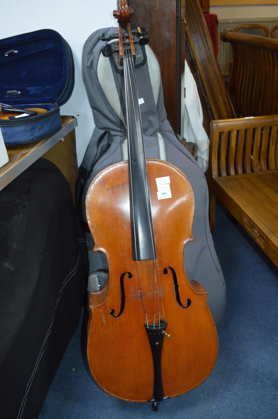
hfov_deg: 41.6
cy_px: 210
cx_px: 139
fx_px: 366
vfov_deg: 59.5
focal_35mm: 32
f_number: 3.8
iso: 1400
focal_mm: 21
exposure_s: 1/60
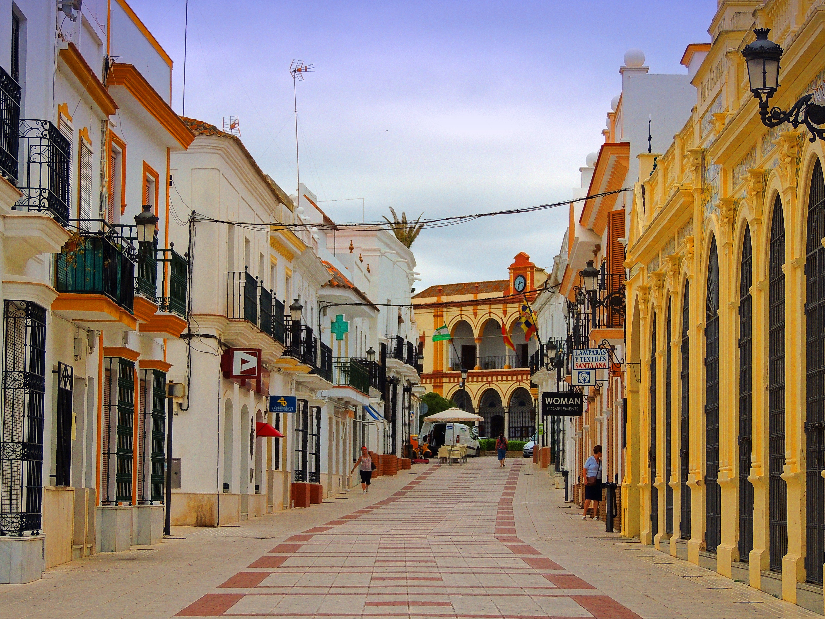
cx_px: 412
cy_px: 310
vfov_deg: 14.1
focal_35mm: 105
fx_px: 2502
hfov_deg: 18.7
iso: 100
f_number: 4.2
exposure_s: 1/800
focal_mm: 18.7
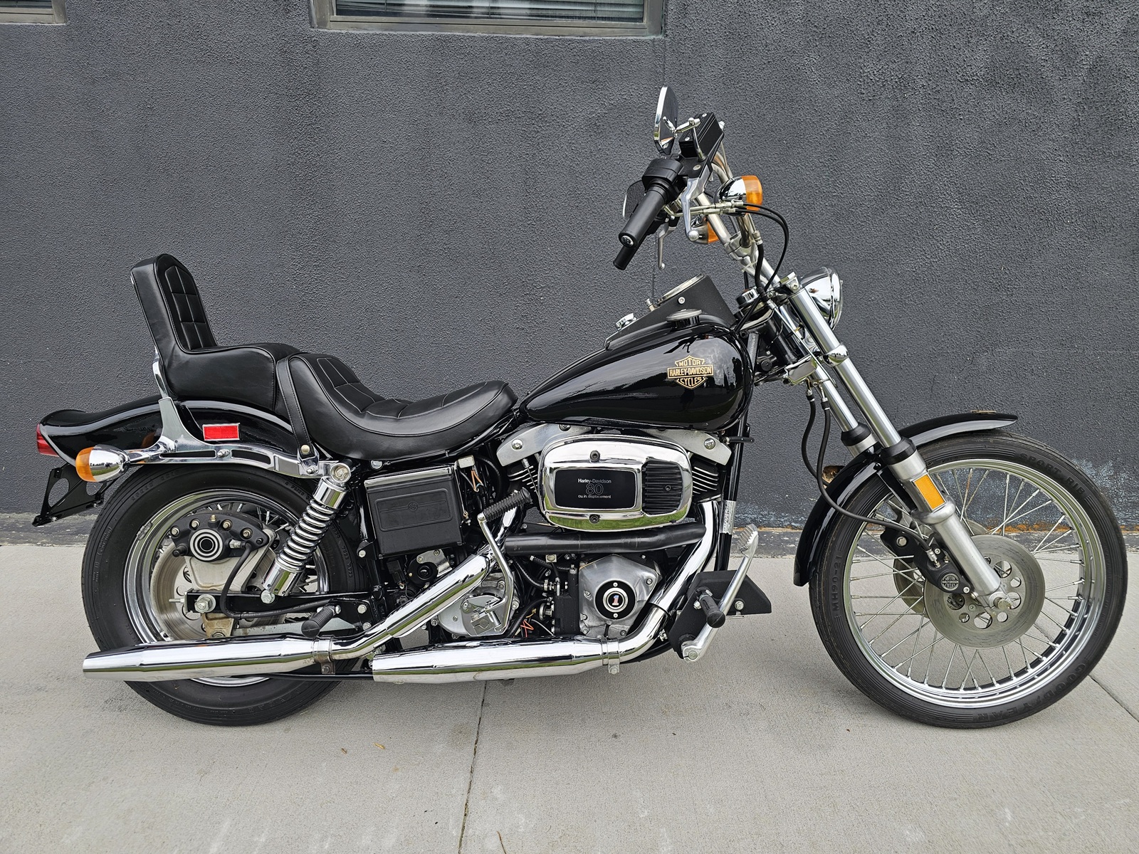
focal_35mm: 23
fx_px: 757
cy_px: 427
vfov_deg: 58.9
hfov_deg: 73.9
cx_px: 570
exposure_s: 1/217
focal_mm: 6.3
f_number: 1.7
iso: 10
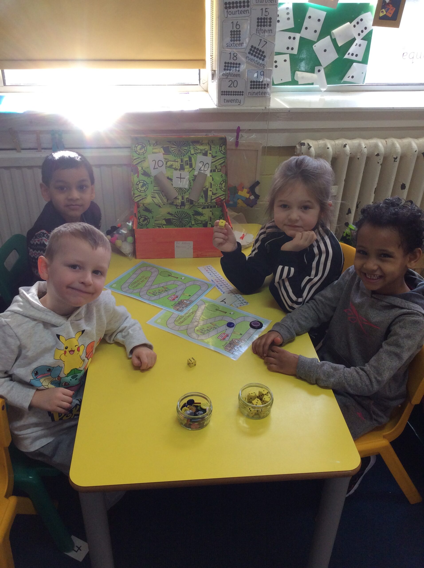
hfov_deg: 44.1
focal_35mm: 32
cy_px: 284
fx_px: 524
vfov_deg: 56.9
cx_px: 212
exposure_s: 1/100
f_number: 2.4
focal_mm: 3.3
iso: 50
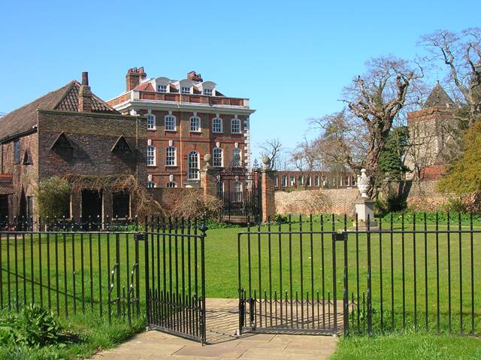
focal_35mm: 42
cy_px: 180
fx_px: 583
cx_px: 240
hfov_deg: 44.8
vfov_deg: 34.3
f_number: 5.2
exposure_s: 1/193
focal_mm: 7
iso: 50
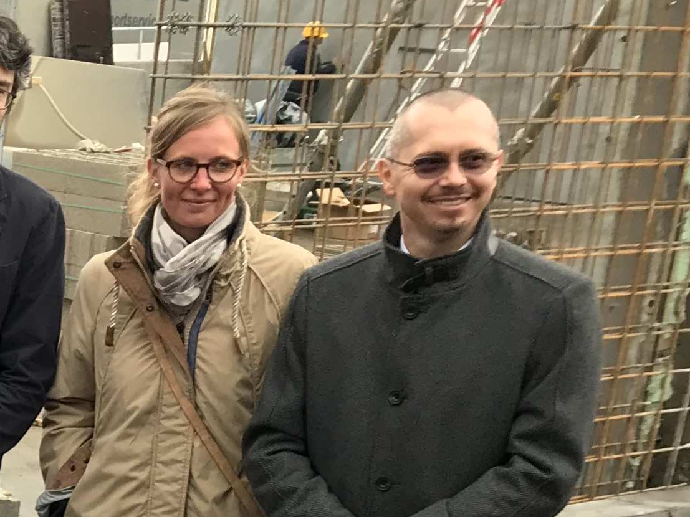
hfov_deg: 16.6
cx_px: -486
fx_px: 2033
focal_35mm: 102
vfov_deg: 13.7
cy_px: 764
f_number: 1.8
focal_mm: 3.99
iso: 20
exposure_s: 1/125
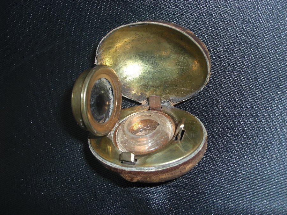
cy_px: 108
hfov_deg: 49.0
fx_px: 315
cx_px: 144
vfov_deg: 37.7
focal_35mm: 38
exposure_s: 1/60
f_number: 4
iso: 80
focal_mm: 7.9
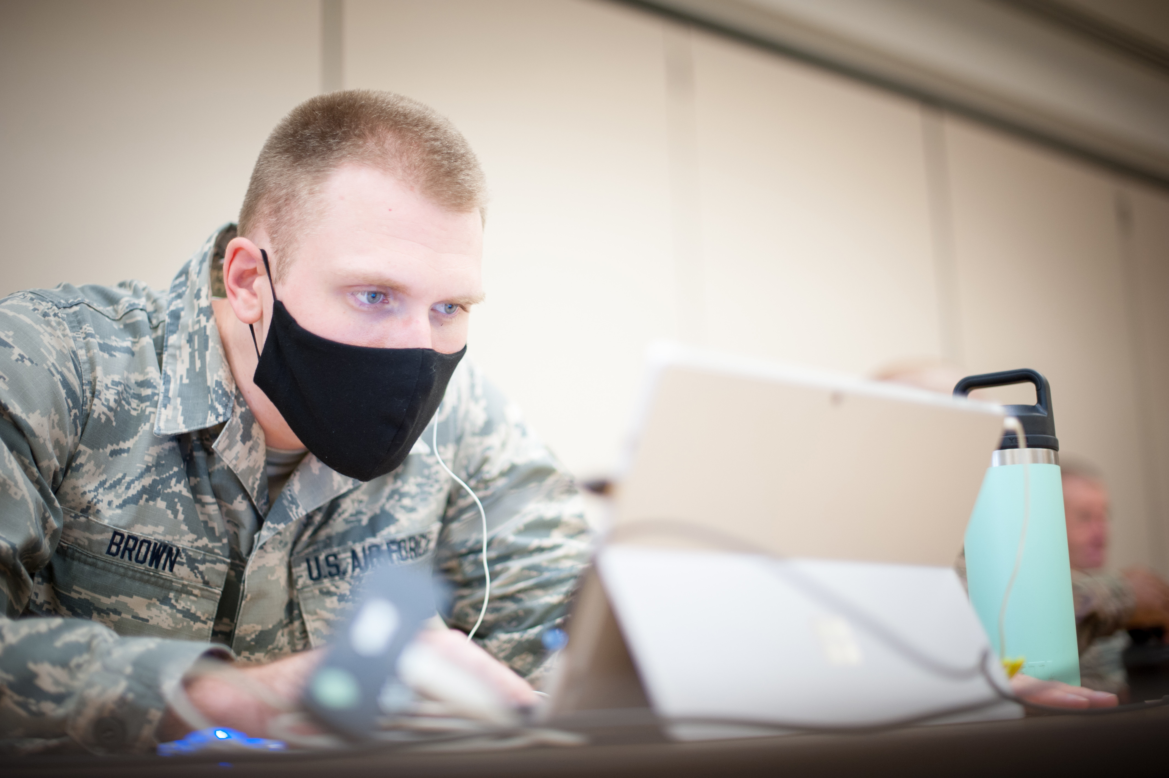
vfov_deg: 27.0
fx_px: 1623
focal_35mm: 50
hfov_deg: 39.6
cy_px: 389
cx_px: 584
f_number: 1.4
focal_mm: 50
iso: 500
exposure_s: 1/160
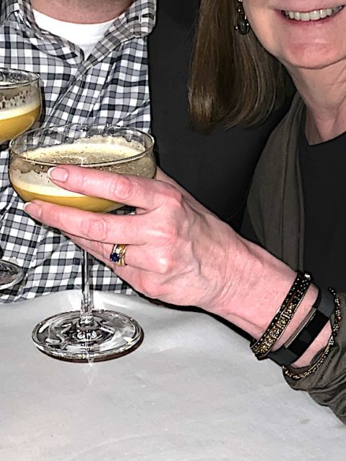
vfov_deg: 21.5
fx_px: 1212
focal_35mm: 91
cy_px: 159
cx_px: 166
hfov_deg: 16.2
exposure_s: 1/26
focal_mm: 6
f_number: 2
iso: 80
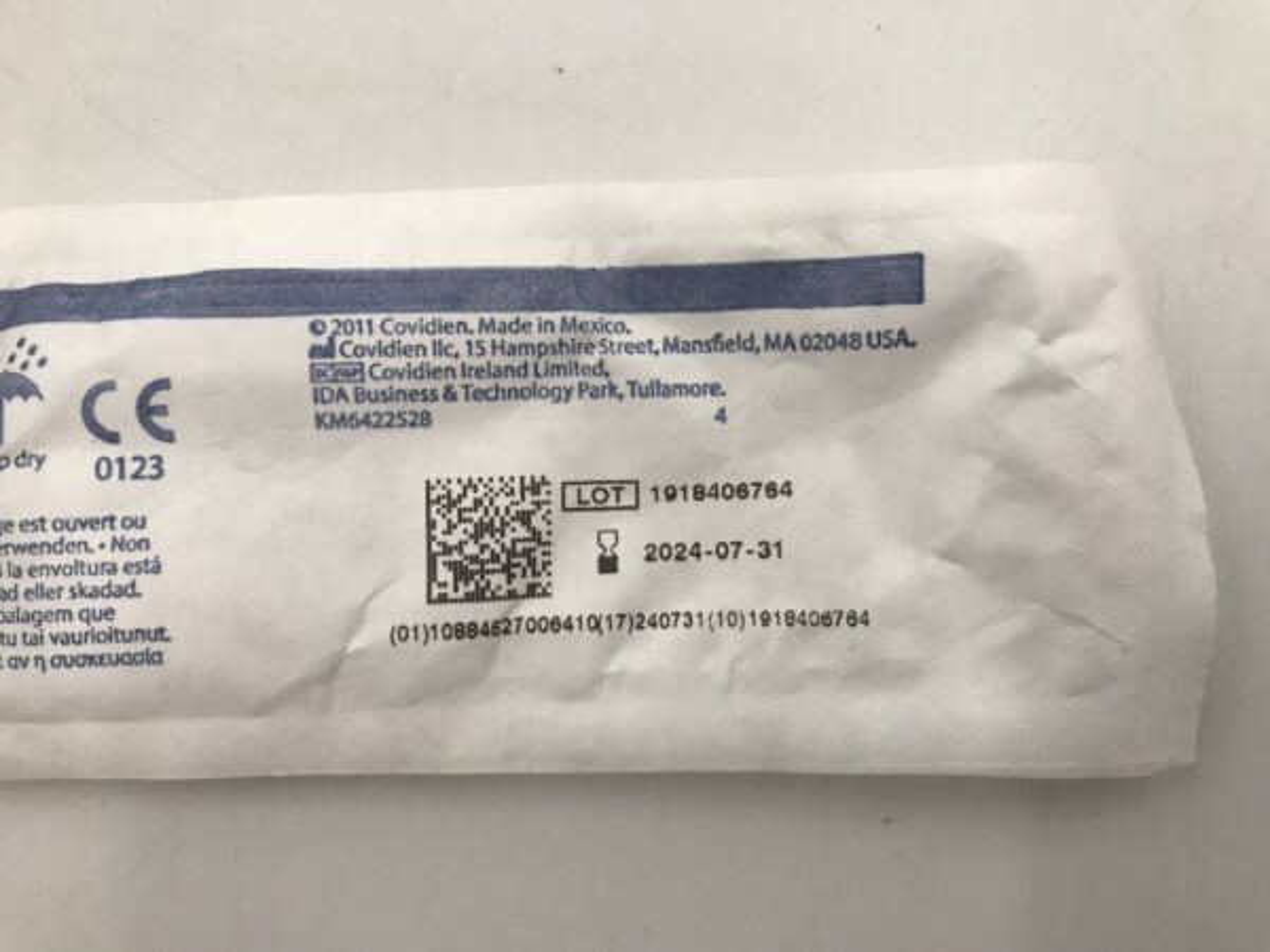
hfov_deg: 63.4
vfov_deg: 49.7
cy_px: 476
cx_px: 635
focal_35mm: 28
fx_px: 1027
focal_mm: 3.99
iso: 25
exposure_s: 1/40
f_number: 1.8
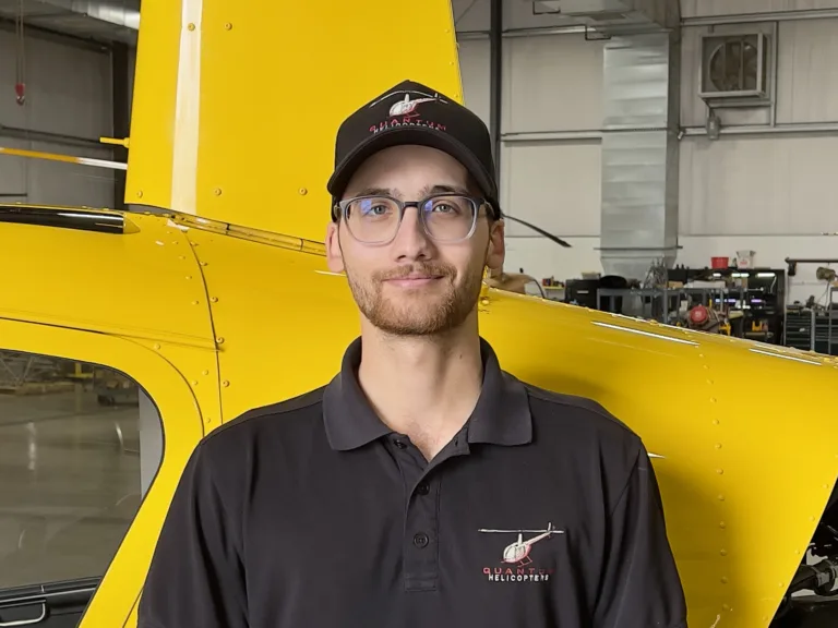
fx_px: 629
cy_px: 314
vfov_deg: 53.1
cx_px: 419
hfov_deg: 67.3
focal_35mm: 26
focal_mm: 5.7
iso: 50
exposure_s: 1/121
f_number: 1.5
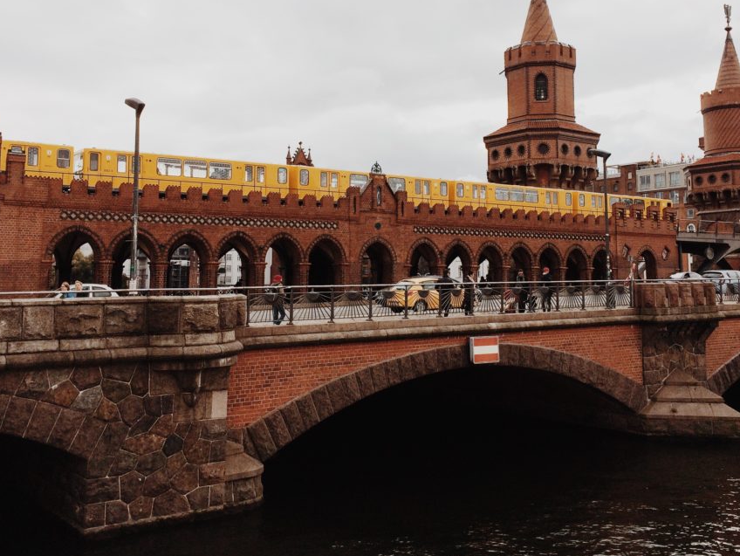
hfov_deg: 46.7
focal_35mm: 40
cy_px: 198
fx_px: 856
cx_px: 399
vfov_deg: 35.7
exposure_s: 1/2160
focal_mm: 4.15
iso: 32
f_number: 2.2
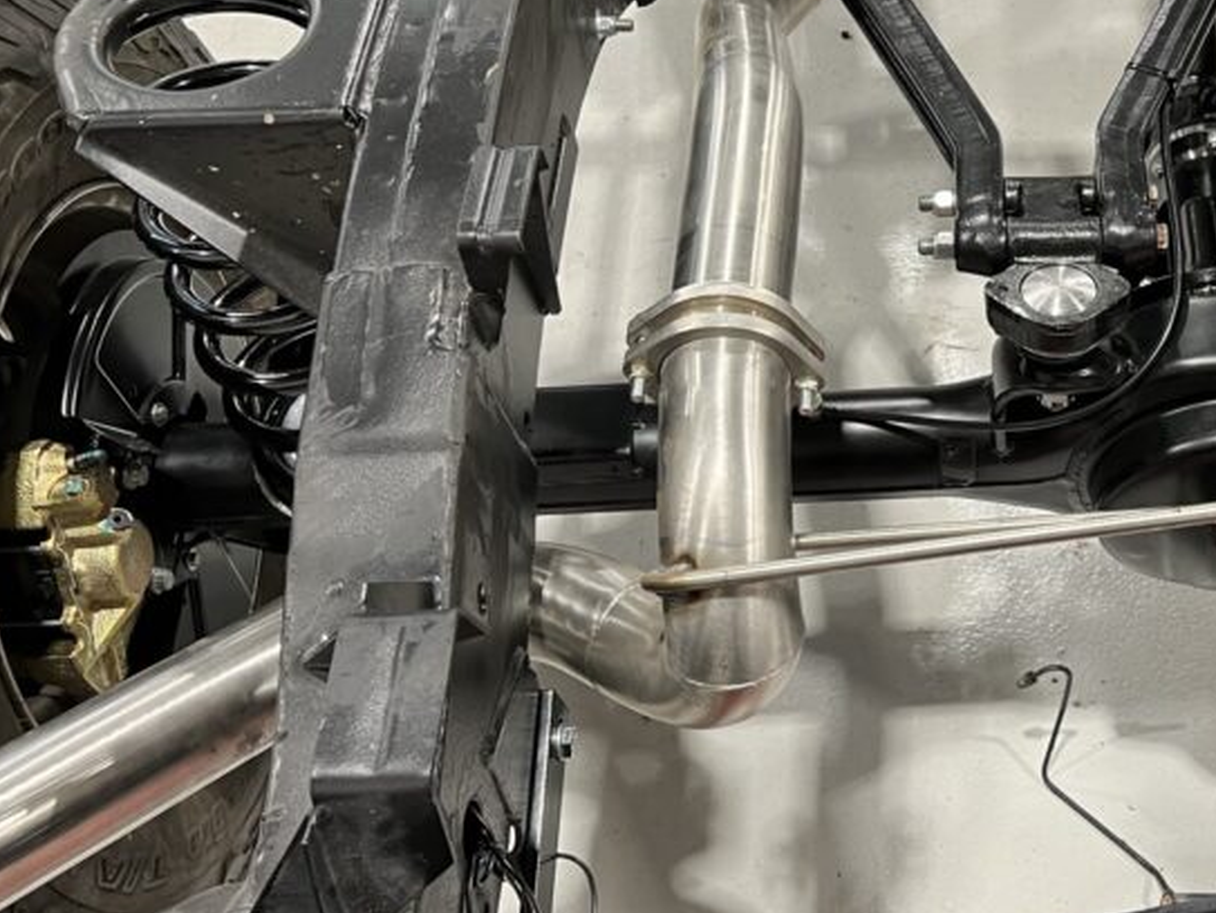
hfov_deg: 37.2
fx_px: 1722
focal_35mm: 49
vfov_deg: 29.6
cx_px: 1014
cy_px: 358
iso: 80
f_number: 1.5
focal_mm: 5.7
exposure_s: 1/50
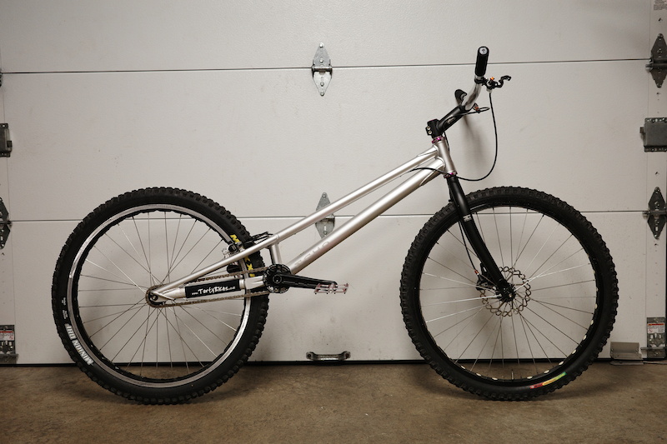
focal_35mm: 40
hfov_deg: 48.5
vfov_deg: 33.4
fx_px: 741
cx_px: 334
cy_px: 222
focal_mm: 26
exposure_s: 1/80
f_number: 2.8
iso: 800
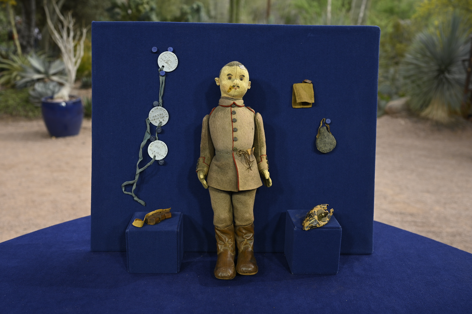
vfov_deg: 37.8
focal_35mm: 35
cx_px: 236
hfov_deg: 54.5
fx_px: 459
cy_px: 157
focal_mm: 35
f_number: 5.6
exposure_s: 1/1000
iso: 400
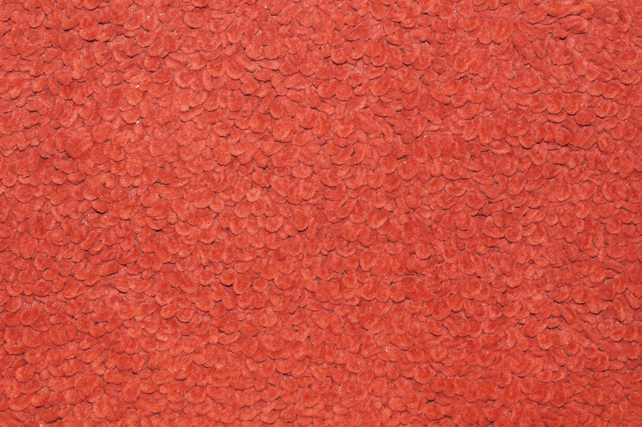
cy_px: 214
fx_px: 1336
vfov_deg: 18.1
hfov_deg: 27.0
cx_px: 321
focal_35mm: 75
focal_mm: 50
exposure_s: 1/60
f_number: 5
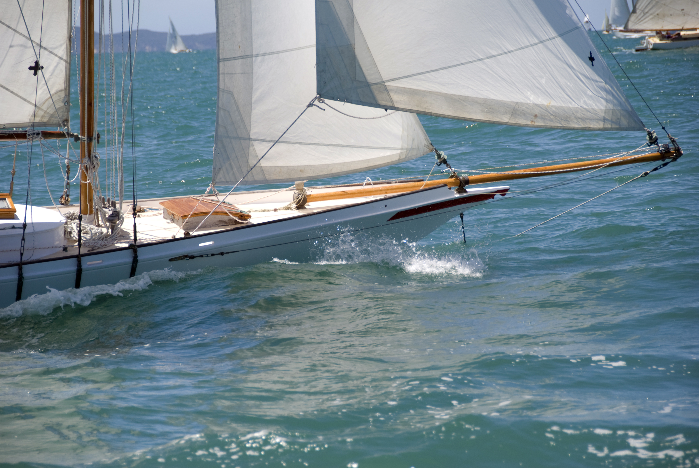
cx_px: 350
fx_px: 3791
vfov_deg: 7.1
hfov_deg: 10.5
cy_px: 234
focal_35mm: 195
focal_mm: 130
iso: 125
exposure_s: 1/500
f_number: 5.6
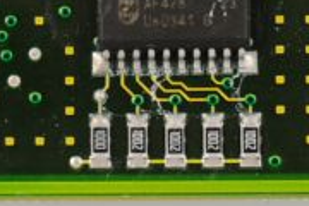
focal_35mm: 527
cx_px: 261
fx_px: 4523
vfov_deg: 2.6
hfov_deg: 3.9
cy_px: -191
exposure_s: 1/160
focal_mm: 105
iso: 400
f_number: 11
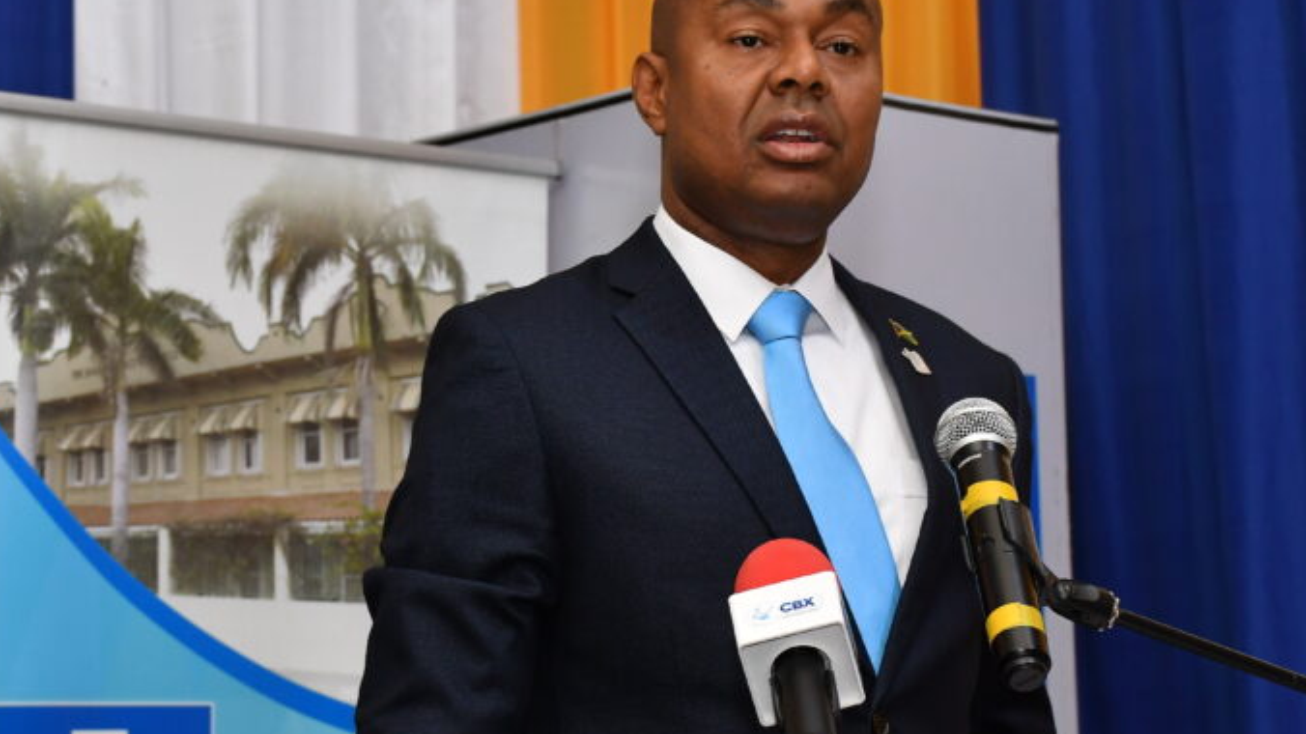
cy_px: 465
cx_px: 595
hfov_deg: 21.4
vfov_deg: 12.1
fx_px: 3462
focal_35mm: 100
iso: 1000
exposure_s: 1/100
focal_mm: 42
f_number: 6.3
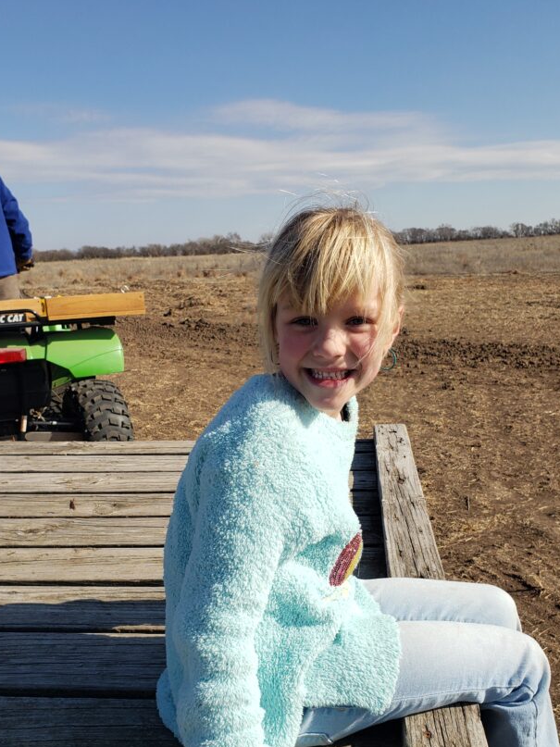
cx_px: 304
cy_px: 427
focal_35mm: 33
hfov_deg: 42.9
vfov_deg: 55.2
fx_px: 712
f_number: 2.4
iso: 50
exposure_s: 1/1680
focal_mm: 4.3
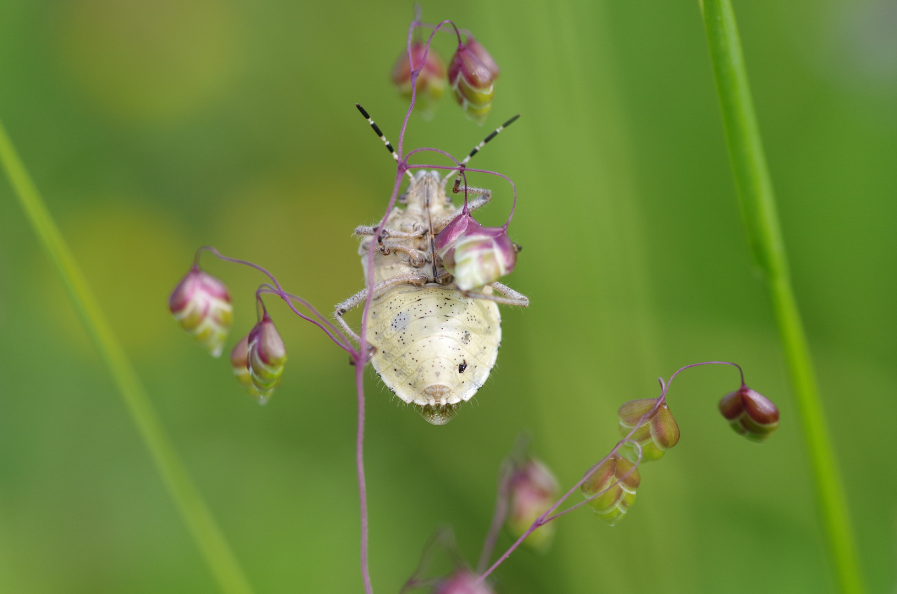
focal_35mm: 150
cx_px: 448
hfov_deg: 13.7
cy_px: 297
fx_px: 3729
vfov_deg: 9.1
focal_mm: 100
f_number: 6.3
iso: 400
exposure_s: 1/250
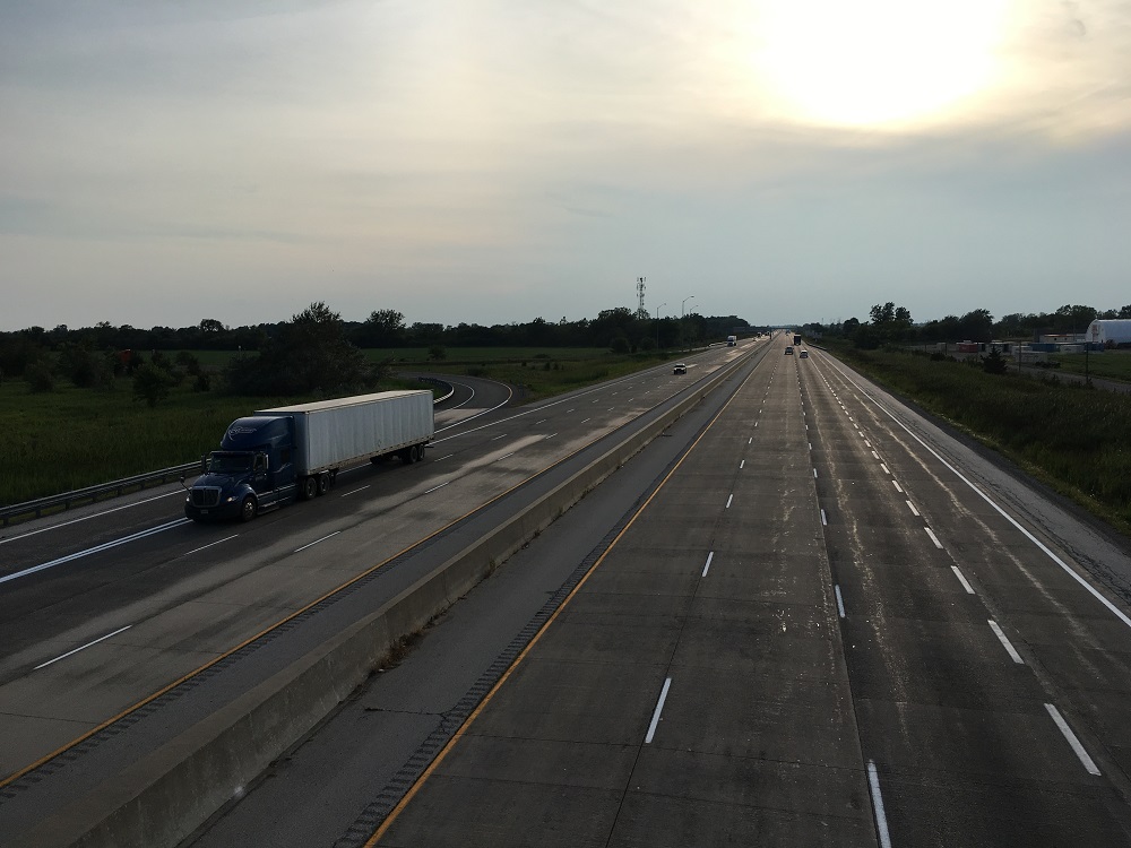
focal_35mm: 29
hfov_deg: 61.7
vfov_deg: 48.2
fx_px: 948
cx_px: 566
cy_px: 424
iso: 25
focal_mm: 4.15
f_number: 2.2
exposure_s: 1/2137
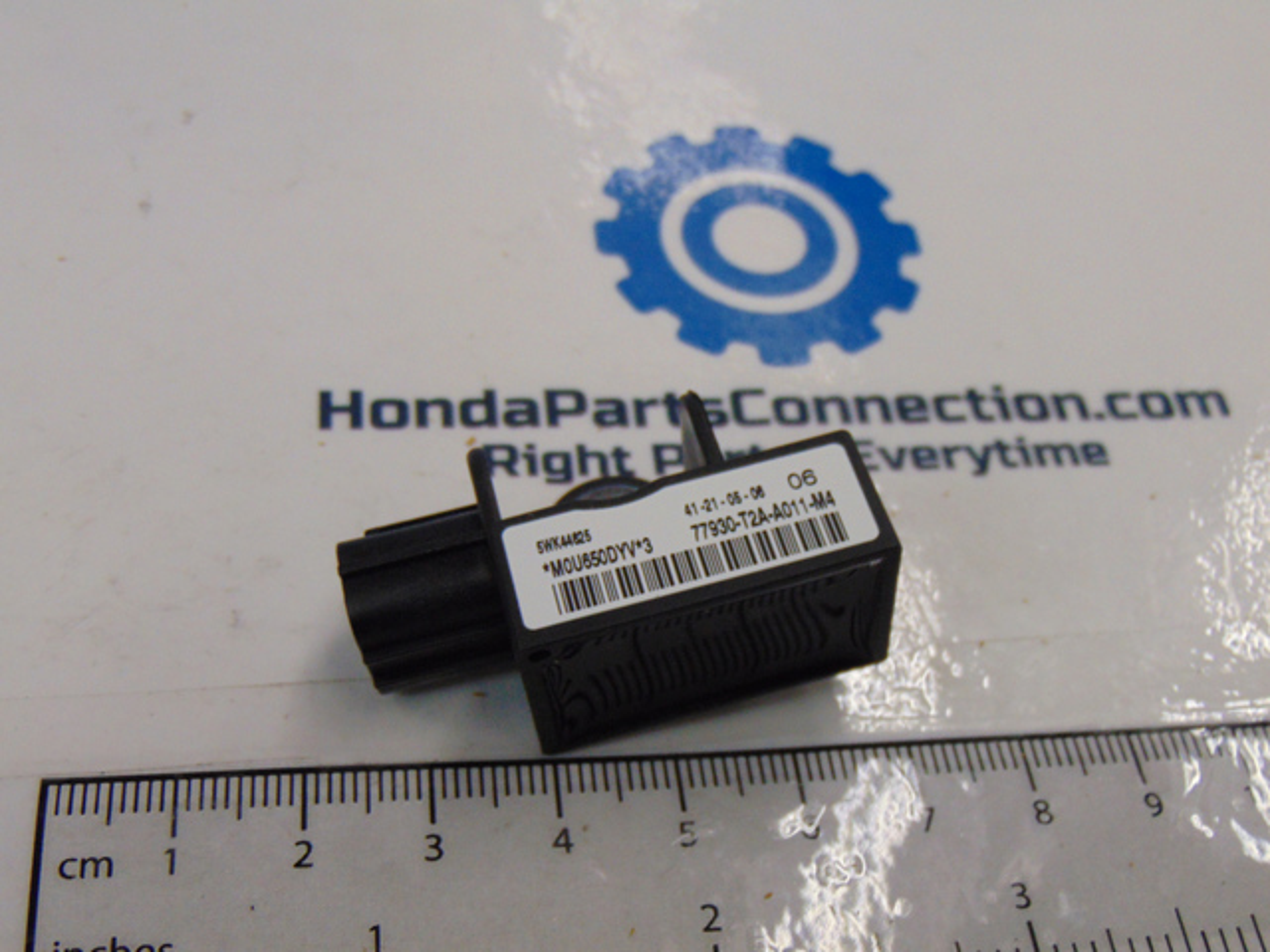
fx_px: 1541
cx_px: 635
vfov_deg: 34.3
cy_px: 476
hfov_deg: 44.8
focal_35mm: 42
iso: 250
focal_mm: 7.6
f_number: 3.3
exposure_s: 1/125
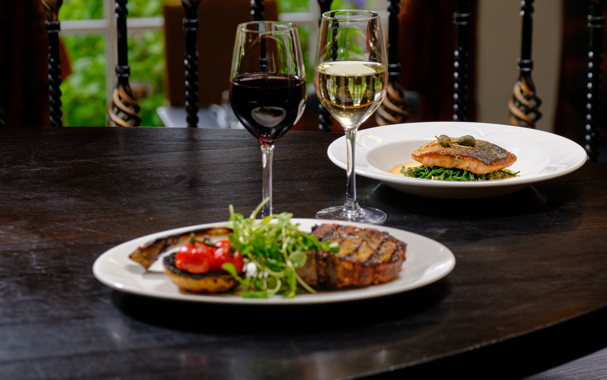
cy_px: 164
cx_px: 314
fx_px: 1935
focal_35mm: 117
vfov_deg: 11.2
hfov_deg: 17.8
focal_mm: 66
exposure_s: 1/125
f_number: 4.5
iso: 200
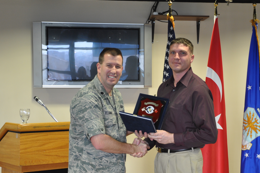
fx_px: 584
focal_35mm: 81
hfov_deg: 25.0
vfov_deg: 16.8
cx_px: 161
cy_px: 100
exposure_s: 1/25
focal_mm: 40
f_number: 5
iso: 400
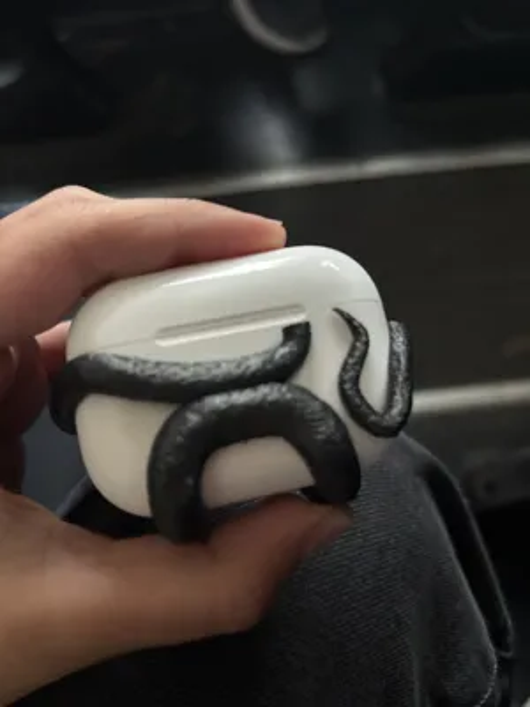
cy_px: 354
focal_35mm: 26
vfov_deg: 67.3
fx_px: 531
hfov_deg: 53.1
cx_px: 265
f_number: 1.6
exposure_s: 1/37
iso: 640
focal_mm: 5.96
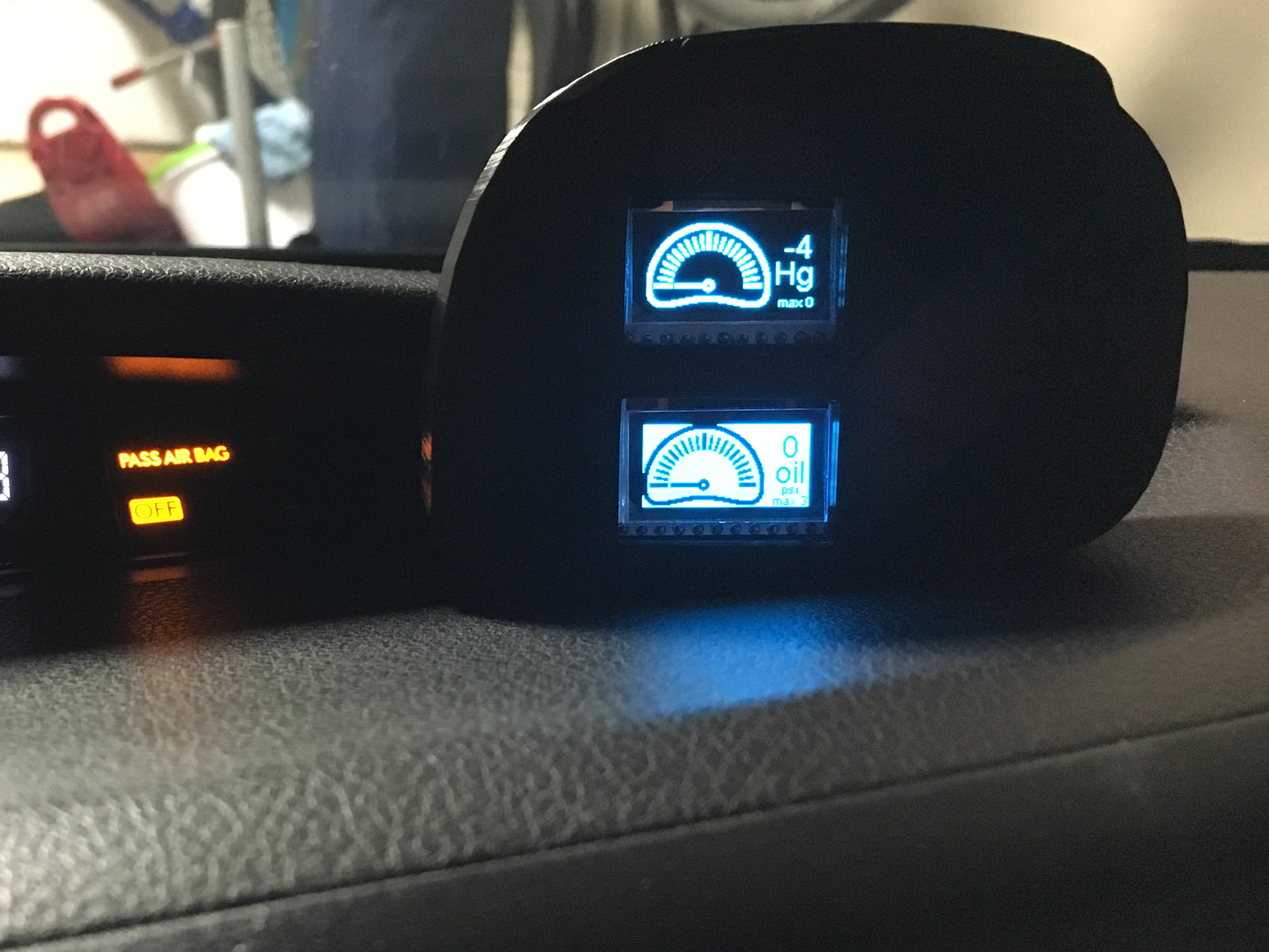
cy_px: 444
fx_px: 1650
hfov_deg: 40.9
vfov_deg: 32.2
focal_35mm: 45
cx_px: 328
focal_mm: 4.15
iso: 400
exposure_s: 1/15
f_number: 2.2
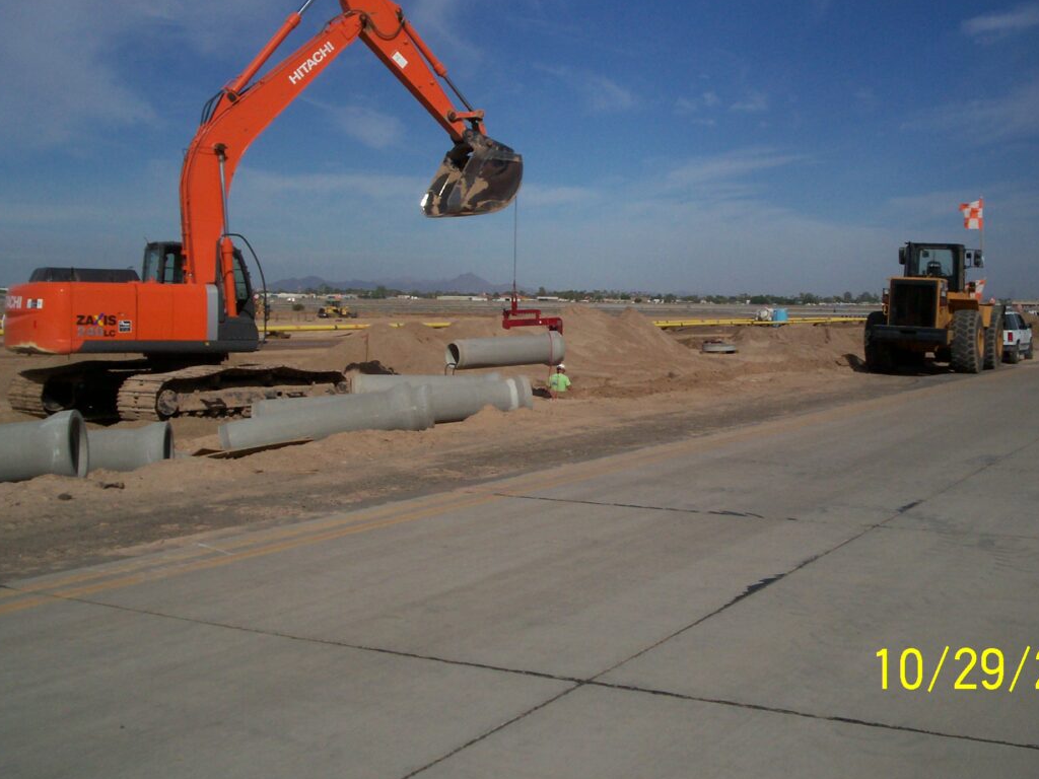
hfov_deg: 42.0
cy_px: 312
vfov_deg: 32.1
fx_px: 1351
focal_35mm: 45
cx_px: 557
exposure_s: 1/2000
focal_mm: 5.9
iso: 100
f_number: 4.5
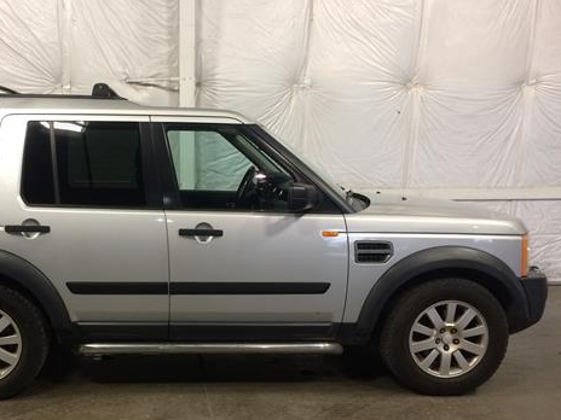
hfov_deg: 46.1
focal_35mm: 40
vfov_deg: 35.8
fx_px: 648
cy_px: 259
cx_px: 187
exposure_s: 1/30
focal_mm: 4.15
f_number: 2.2
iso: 64
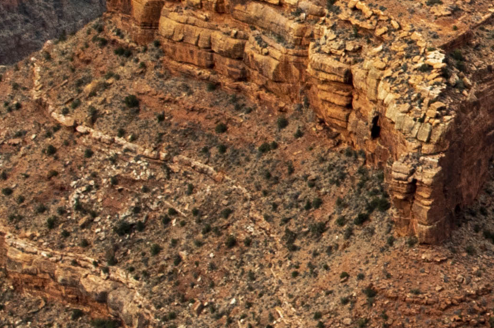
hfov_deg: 8.1
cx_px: 982
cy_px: 117
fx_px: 3331
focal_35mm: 243
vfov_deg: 5.6
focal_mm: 28.13
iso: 200
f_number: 13
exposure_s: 1/80
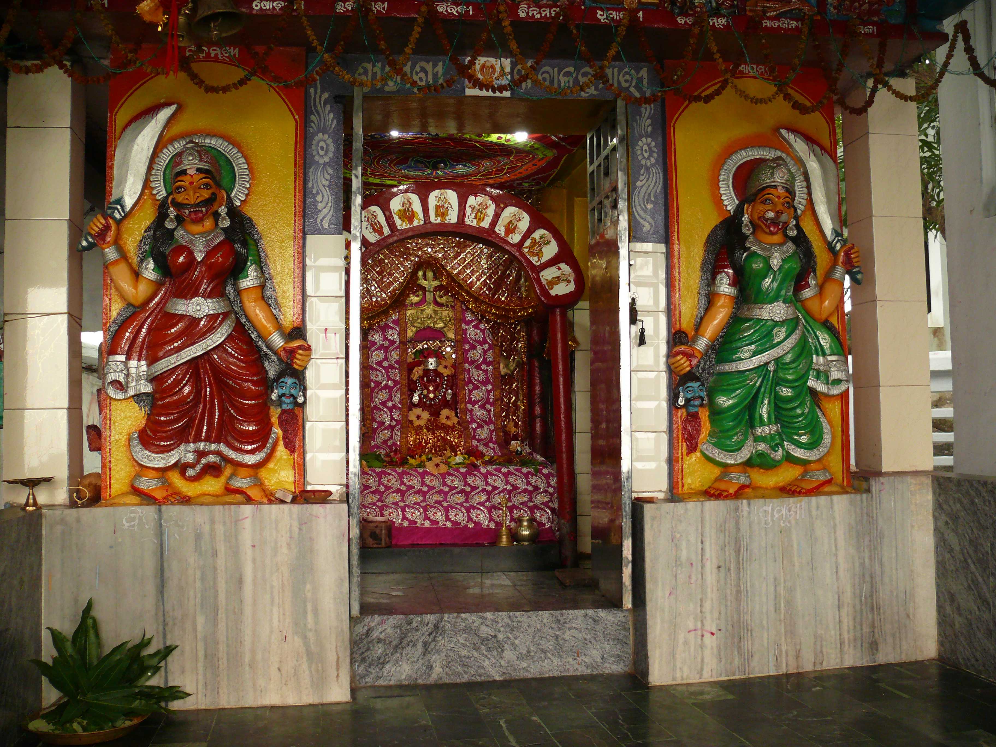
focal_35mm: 35
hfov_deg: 52.6
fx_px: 1007
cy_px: 374
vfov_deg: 40.7
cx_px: 498
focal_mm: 7.4
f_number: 2.8
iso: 200
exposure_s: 1/60
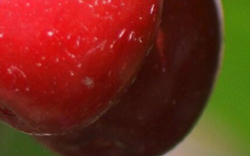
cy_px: 11
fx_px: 12513
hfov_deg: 1.1
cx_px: -151
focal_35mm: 1837
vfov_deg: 0.7
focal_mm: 200
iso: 400
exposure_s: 1/250
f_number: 5.6
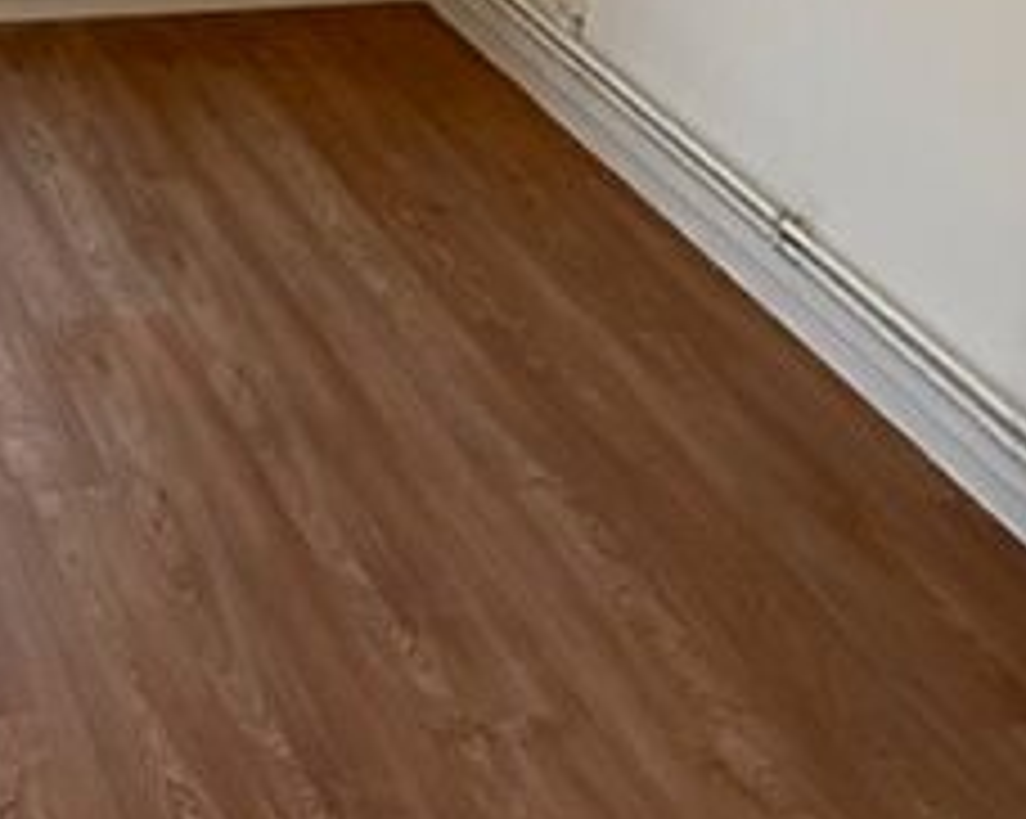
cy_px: -250
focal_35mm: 78
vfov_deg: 18.3
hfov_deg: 22.9
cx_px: -130
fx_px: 2366
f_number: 1.6
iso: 100
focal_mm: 4.2
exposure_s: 1/50
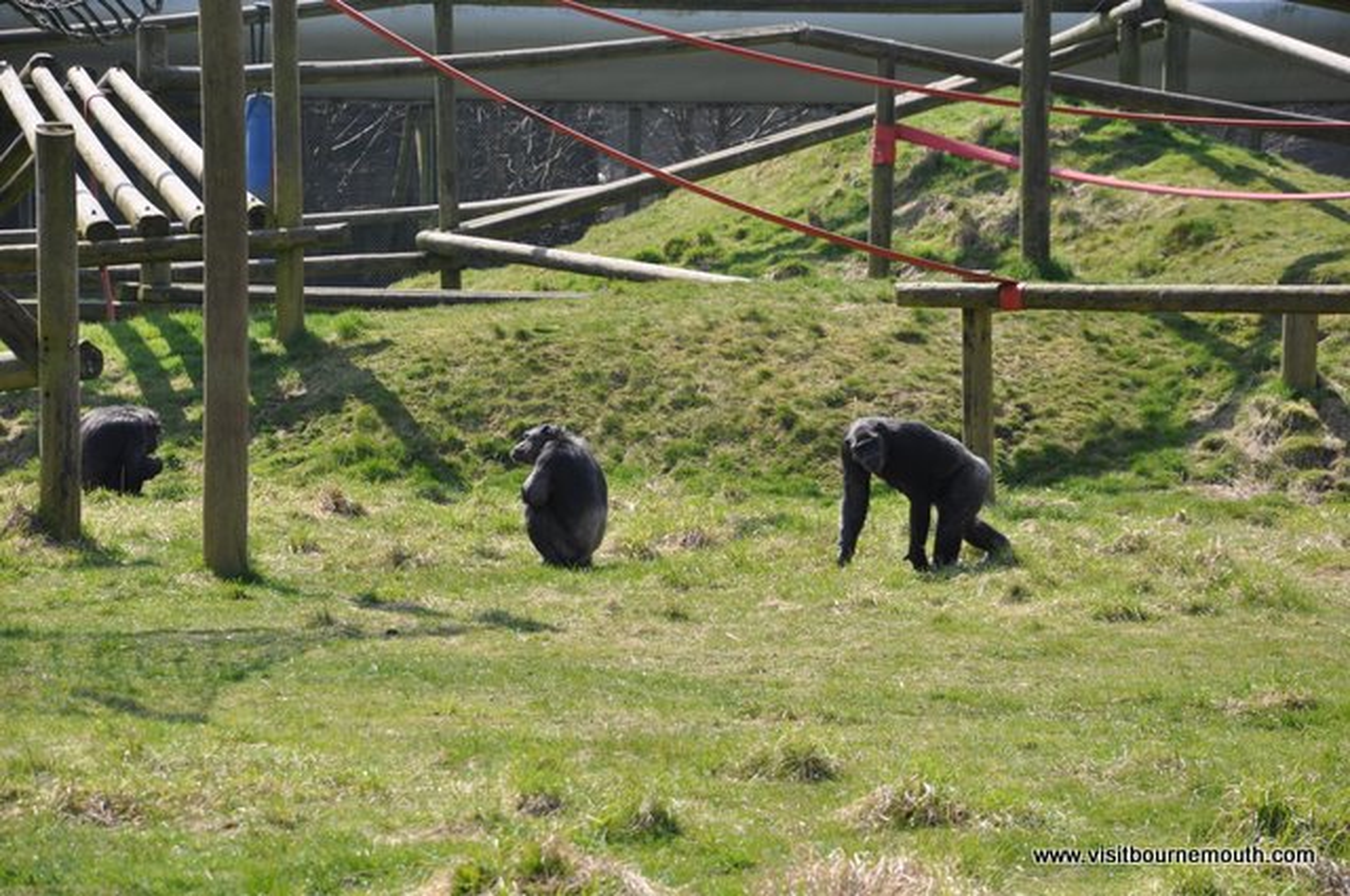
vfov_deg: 8.7
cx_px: 675
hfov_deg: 13.1
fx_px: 5899
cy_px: 448
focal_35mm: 158
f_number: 8
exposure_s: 1/250
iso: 200
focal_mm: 105
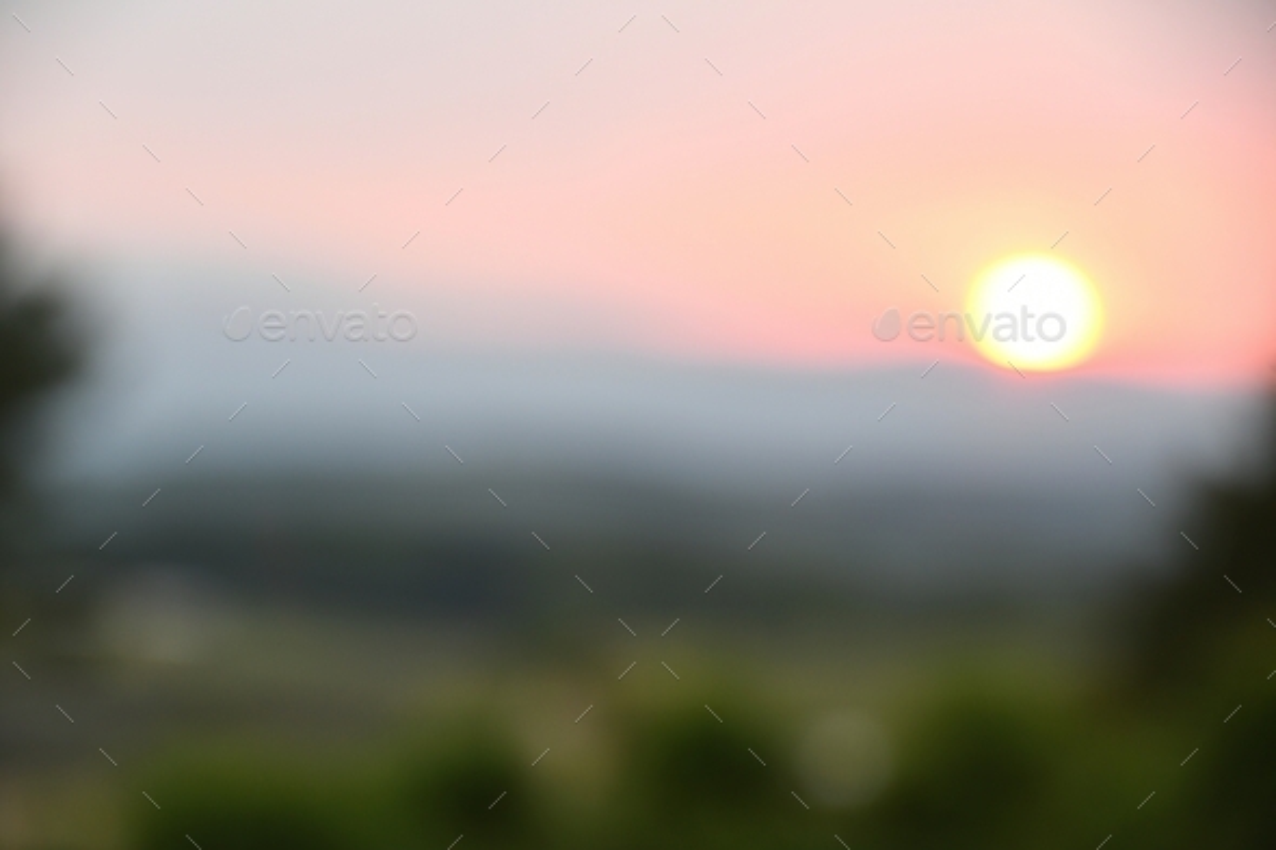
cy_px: 425
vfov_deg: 9.1
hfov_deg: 13.7
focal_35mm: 150
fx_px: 5315
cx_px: 638
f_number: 5.6
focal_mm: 100
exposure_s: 1/50
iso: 250
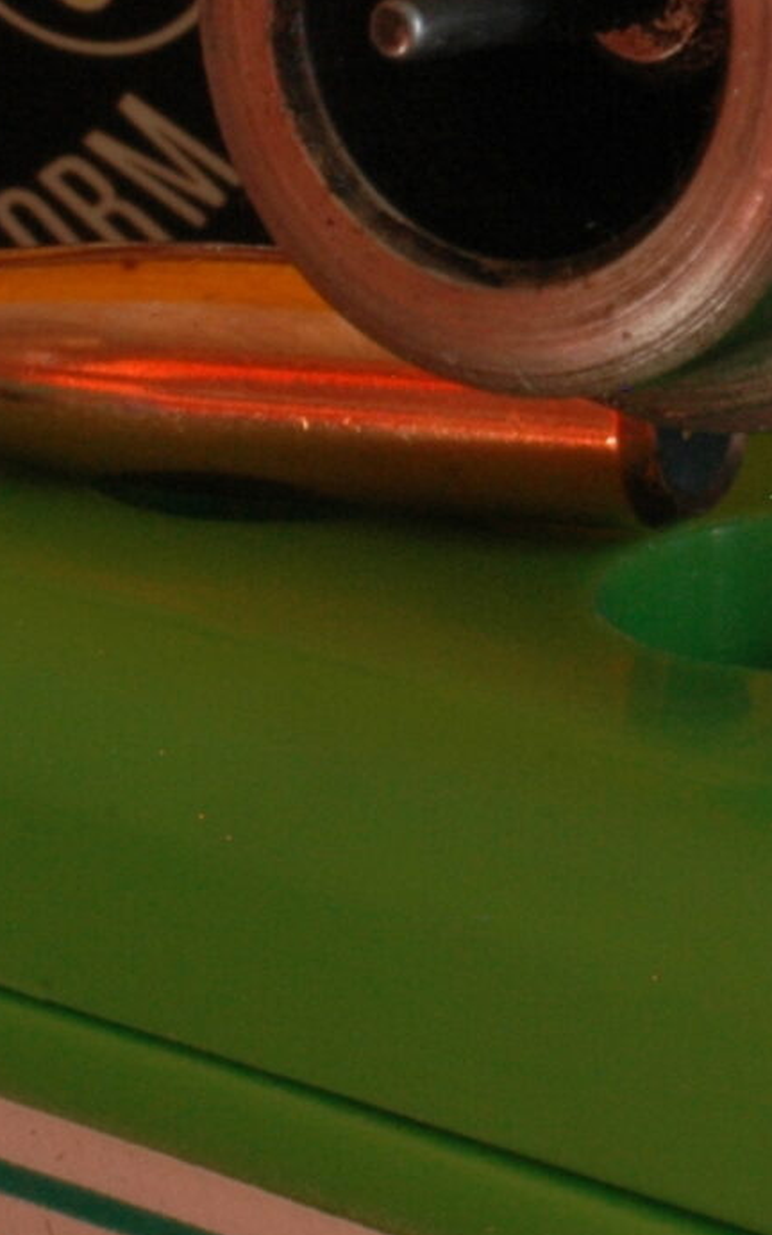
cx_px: 1378
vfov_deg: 7.4
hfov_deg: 4.6
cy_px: -191
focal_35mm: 283
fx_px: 9525
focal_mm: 50
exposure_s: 1/2.5
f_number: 22
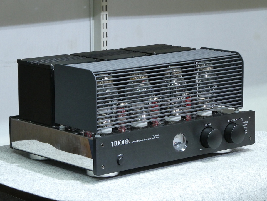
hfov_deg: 14.6
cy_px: 100
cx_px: 134
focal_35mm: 135
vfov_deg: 11.0
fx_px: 1041
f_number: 7.1
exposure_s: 1/4
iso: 400
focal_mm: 24.2
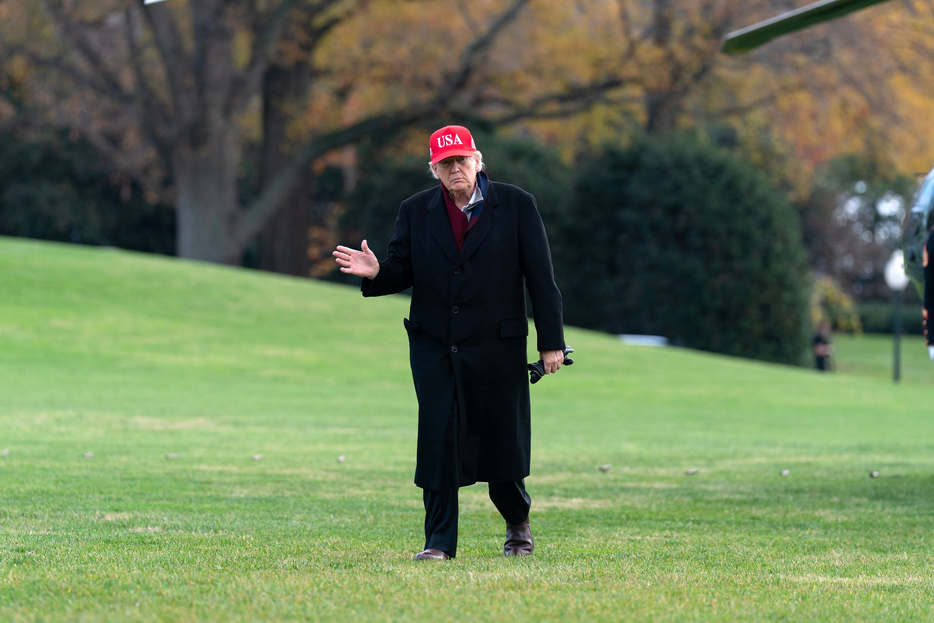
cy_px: 312
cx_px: 467
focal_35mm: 200
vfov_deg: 6.9
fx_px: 5188
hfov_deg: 10.3
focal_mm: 200
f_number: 3.5
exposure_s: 1/640
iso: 200
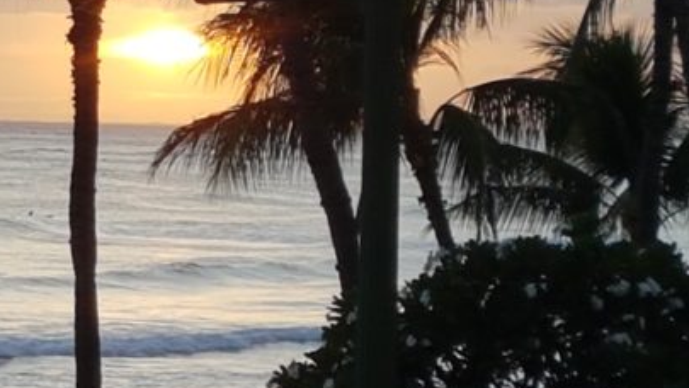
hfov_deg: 47.0
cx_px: 194
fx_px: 767
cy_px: 32
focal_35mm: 42
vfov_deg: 27.3
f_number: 1.7
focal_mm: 4.2
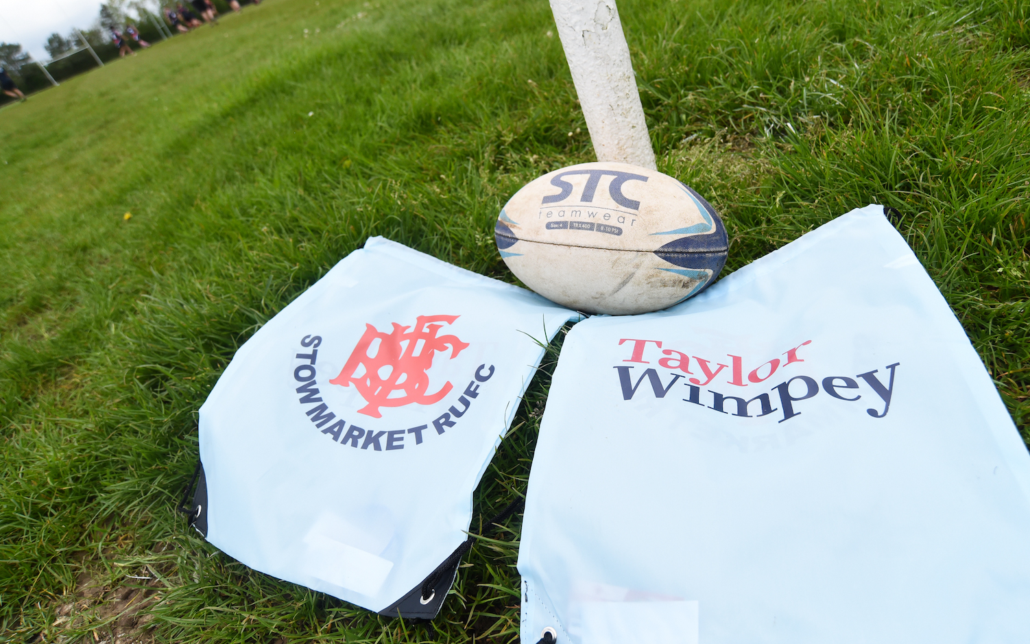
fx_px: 618
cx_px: 570
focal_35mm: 22
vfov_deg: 55.1
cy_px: 311
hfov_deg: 79.4
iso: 800
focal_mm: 18
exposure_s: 1/250
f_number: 7.1
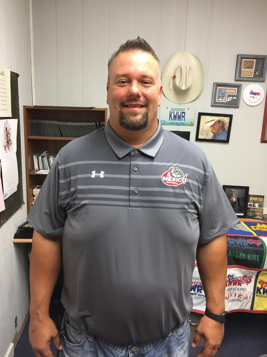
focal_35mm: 29
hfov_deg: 48.2
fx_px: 298
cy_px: 178
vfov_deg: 61.7
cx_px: 134
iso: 80
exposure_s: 1/30
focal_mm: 4.15
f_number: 2.2
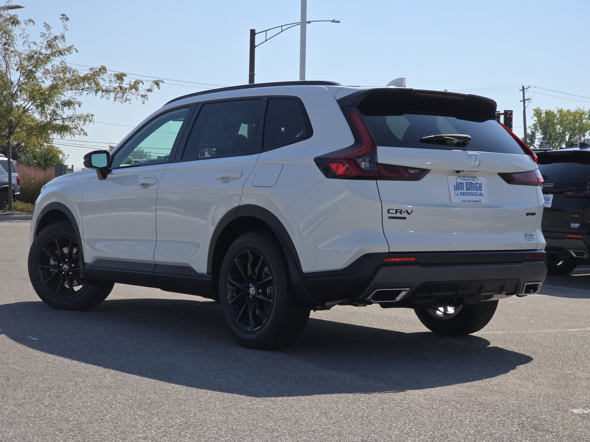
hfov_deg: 28.2
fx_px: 1176
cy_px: 221
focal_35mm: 69
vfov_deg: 21.3
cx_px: 295
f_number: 2.4
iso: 50
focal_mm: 7.9
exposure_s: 1/2961
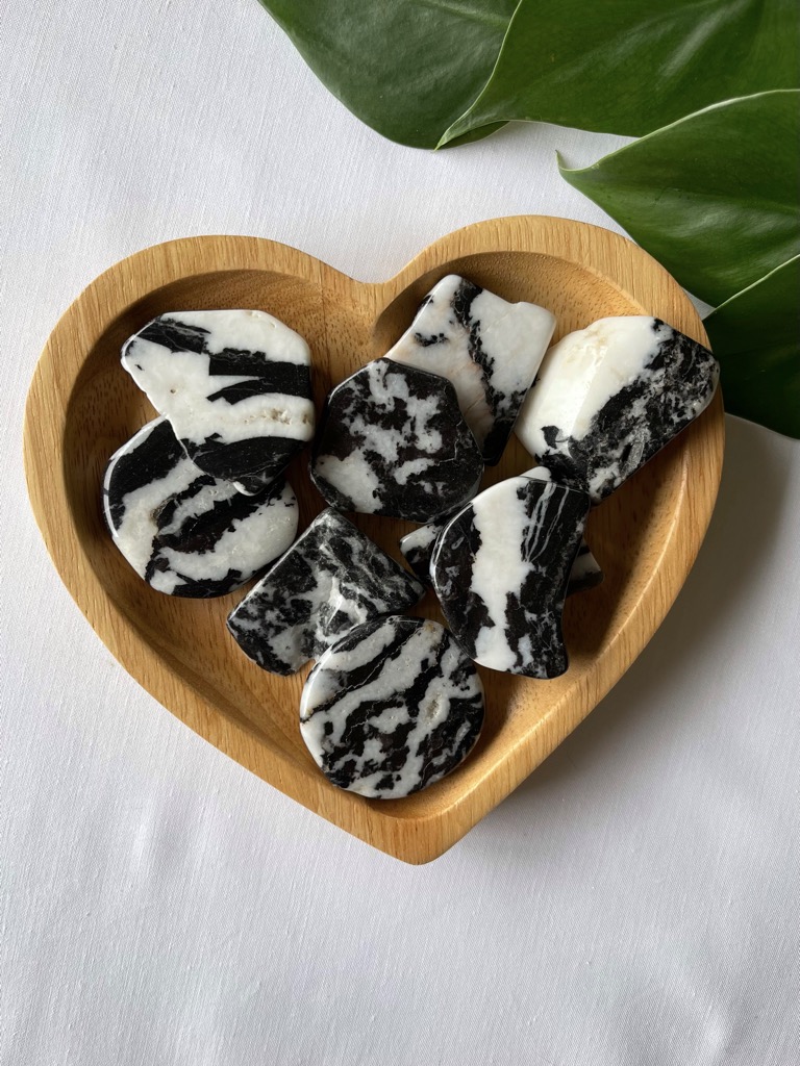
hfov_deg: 53.1
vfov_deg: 67.3
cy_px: 533
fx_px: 801
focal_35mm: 26
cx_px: 400
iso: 32
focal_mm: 5.1
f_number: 1.6
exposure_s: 1/121
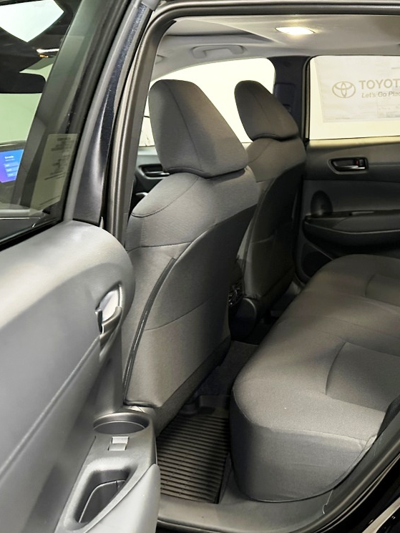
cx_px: 317
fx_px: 508
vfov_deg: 55.3
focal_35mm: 33
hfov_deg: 41.2
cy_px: 273
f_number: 1.78
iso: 1000
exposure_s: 1/30
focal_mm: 6.86
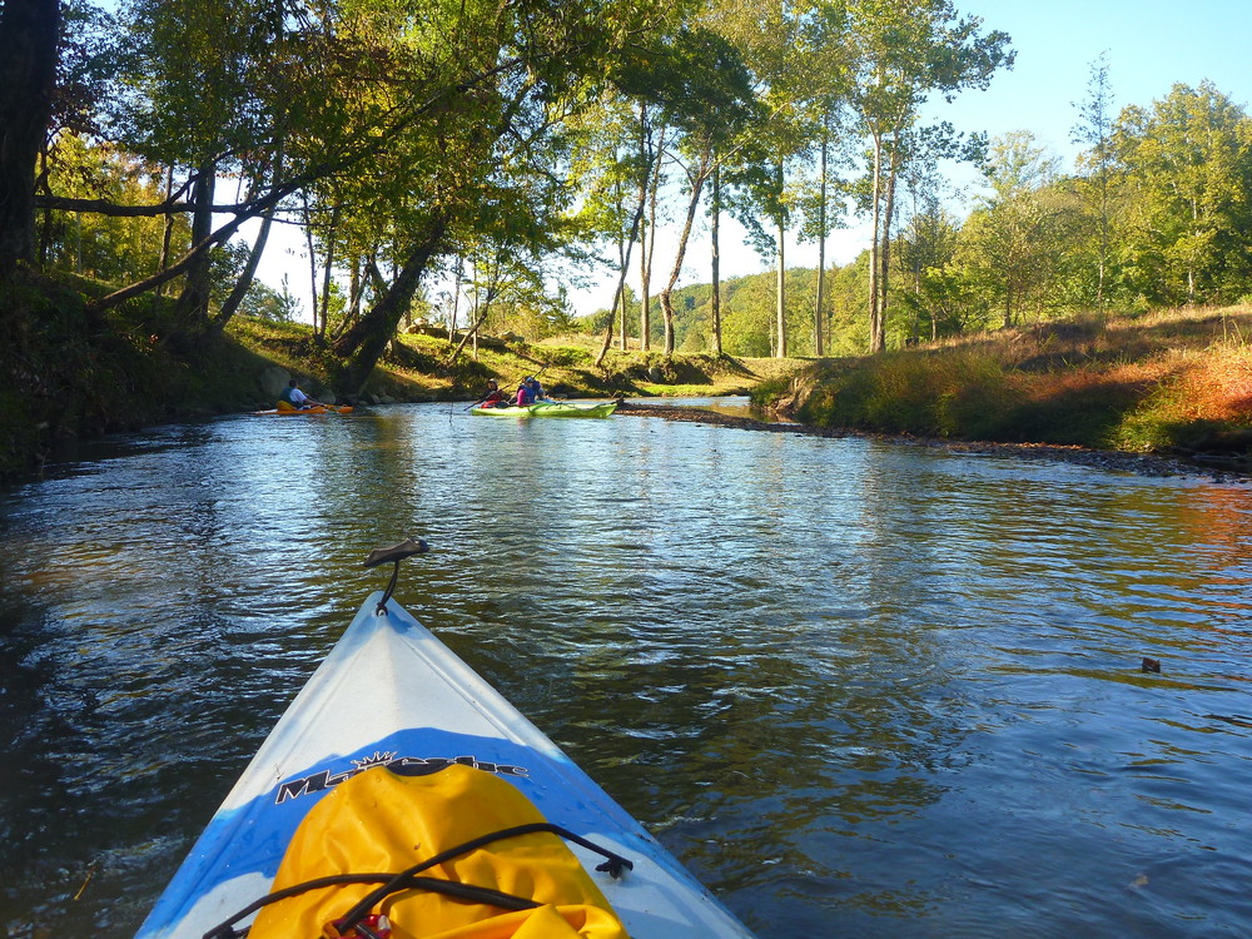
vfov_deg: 48.2
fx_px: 1049
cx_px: 626
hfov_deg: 61.7
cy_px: 470
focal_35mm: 29
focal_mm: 5.2
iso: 80
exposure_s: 1/125
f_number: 3.4
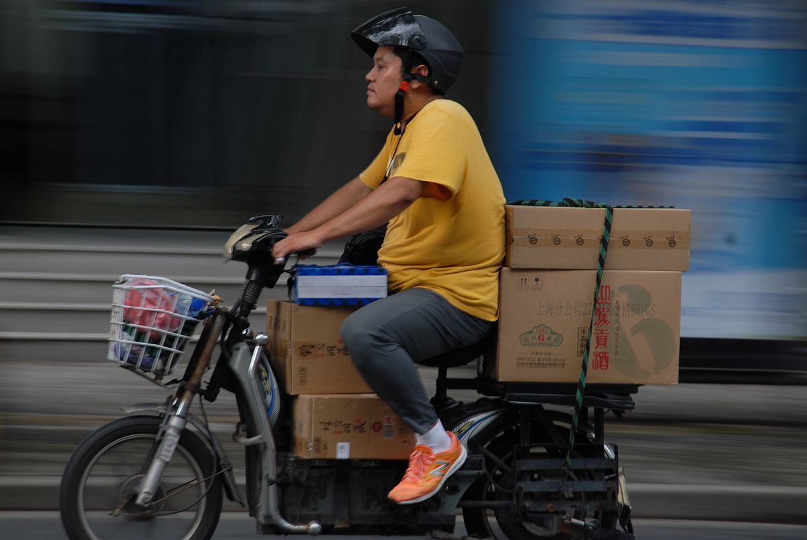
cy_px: 270
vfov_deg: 7.6
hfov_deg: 11.4
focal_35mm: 180
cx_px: 404
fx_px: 4039
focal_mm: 120
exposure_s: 1/20
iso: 125
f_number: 7.1
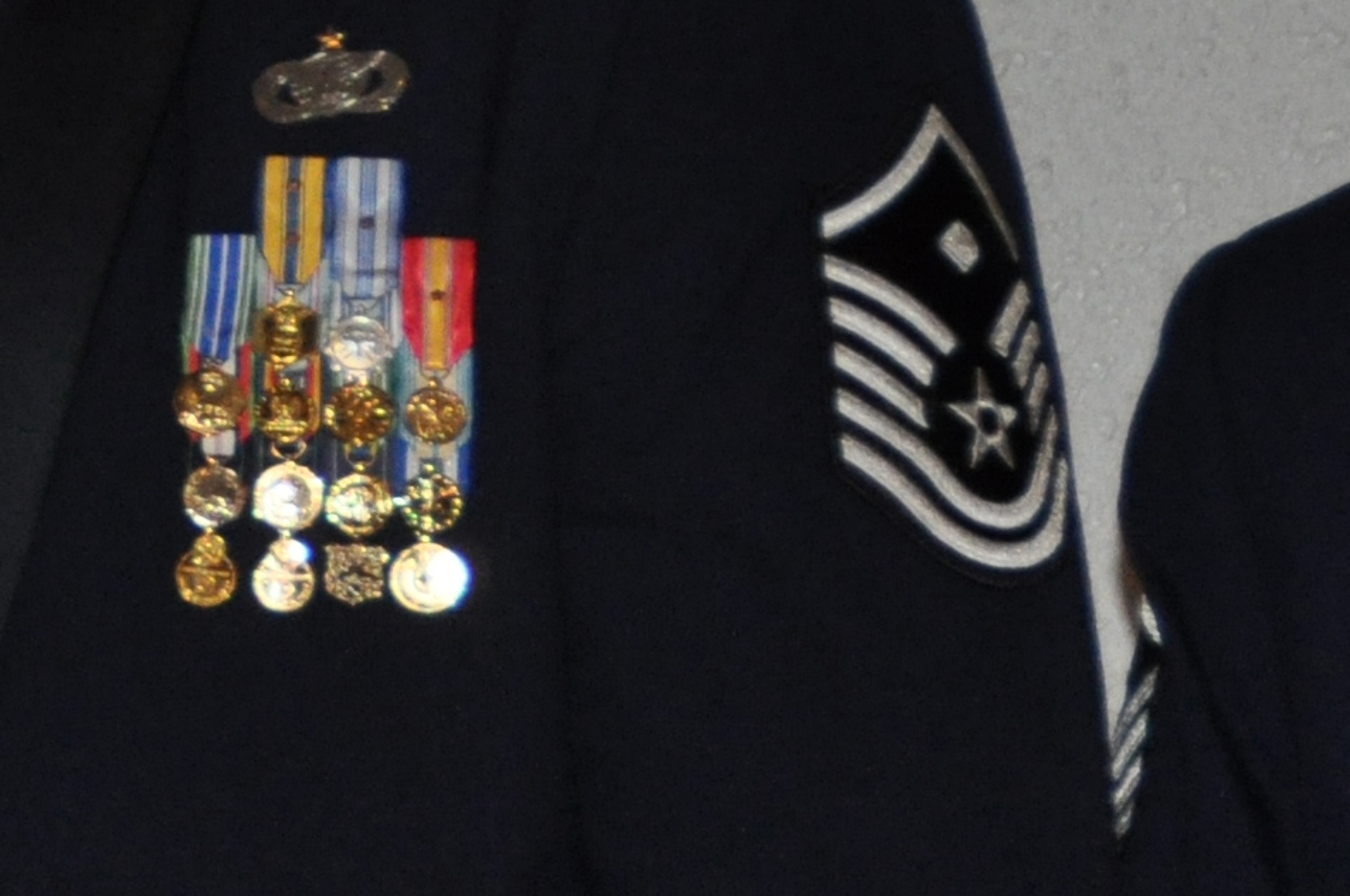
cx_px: -1471
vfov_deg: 2.9
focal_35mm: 473
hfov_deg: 4.3
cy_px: 690
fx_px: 17713
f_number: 5
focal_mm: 70
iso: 800
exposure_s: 1/60
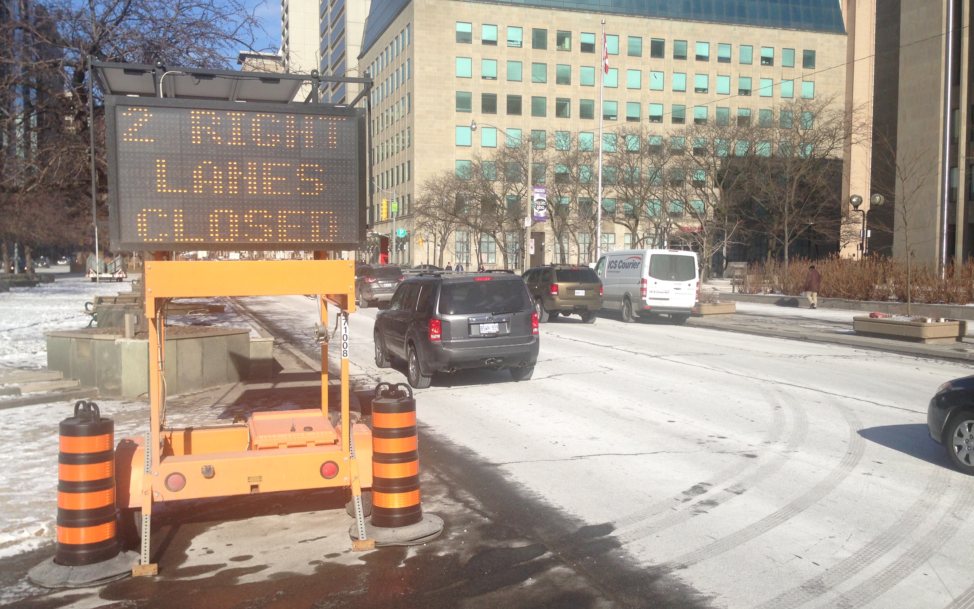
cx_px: 474
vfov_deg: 35.3
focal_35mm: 36
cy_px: 320
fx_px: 956
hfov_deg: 54.0
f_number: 2.4
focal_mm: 4.12
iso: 50
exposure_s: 1/1938
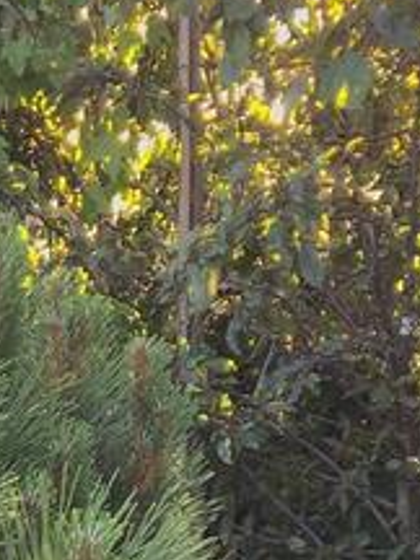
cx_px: -334
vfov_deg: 13.9
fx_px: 2168
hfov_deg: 10.4
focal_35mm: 134
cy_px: 804
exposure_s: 1/159
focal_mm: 4.15
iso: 25
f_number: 2.2
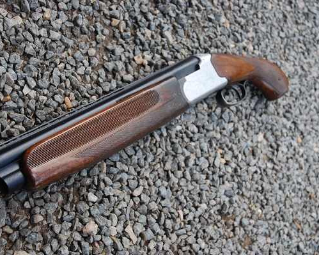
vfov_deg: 28.8
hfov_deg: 35.6
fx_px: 496
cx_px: 137
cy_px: 128
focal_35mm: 53
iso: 200
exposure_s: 1/125
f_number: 5.6
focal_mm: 31
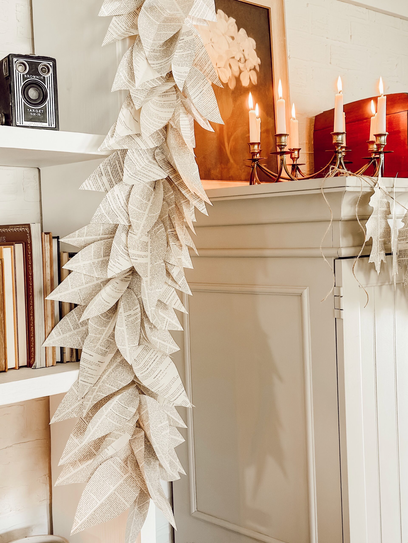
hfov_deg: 30.3
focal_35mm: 48
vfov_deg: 39.7
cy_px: 272
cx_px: 204
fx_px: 754
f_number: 1.8
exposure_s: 1/60
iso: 200
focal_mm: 6.86
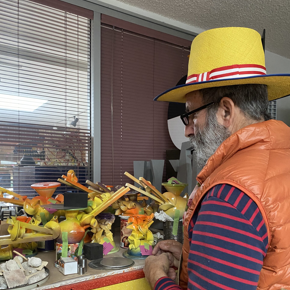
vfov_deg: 52.0
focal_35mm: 31
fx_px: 294
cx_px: 146
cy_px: 180
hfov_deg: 52.5
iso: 640
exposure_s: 1/35
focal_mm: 4.25
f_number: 1.8
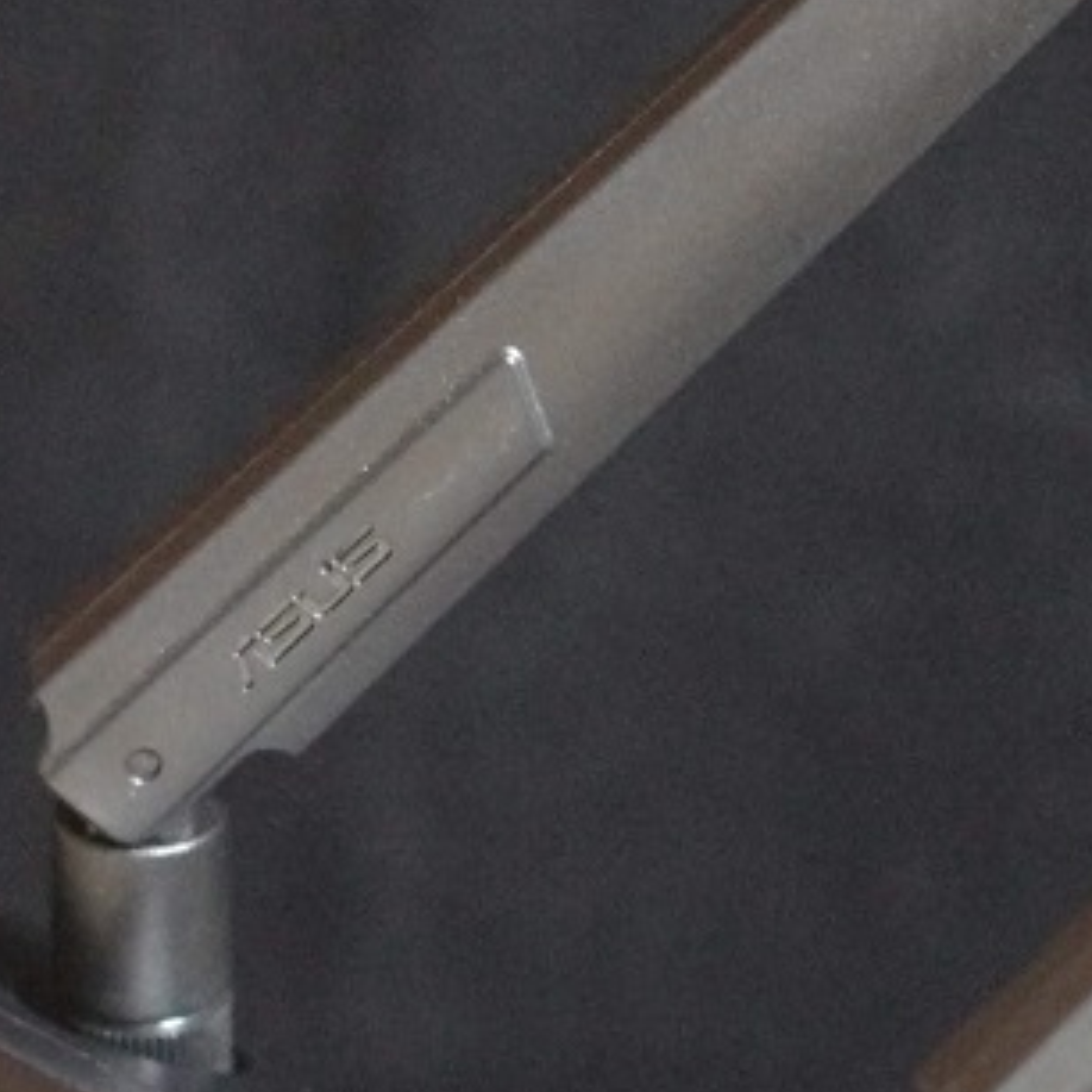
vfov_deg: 6.6
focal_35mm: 266
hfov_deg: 6.6
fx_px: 9494
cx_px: 782
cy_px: 464
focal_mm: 50
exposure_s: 1/60
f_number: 2.8
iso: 3200
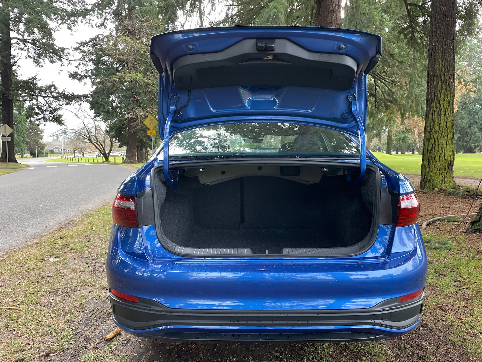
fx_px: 362
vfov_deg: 53.1
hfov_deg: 67.3
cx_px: 241
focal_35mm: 26
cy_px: 181
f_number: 1.6
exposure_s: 1/121
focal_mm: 4.2
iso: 100
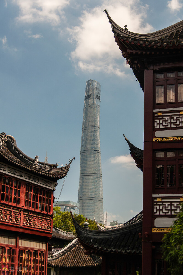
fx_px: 481
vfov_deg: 31.9
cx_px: 92
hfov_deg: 21.5
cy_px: 138
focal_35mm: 63
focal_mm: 42
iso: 400
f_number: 5.6
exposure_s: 1/1000
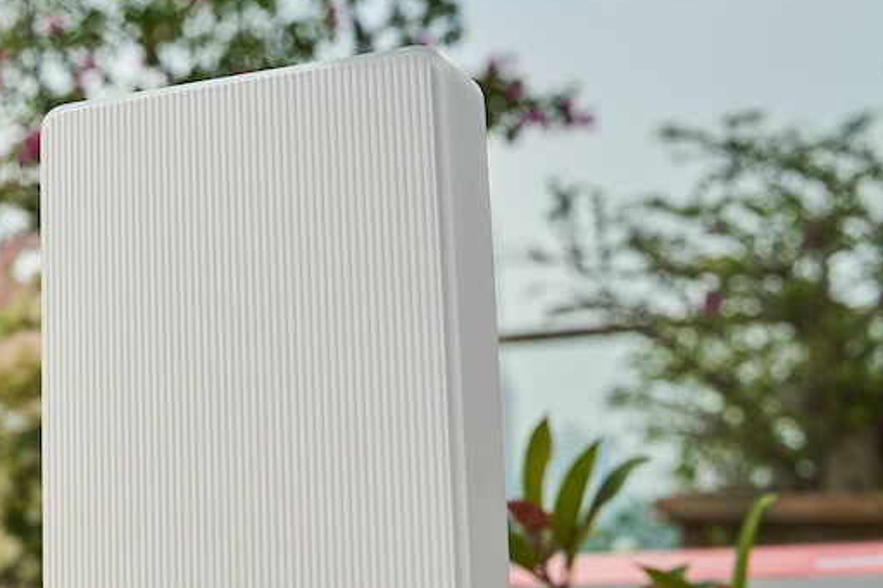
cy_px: 333
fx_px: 1667
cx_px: -5
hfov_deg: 27.9
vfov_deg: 20.0
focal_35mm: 68
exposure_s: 1/200
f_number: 6.3
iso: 100
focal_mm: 29
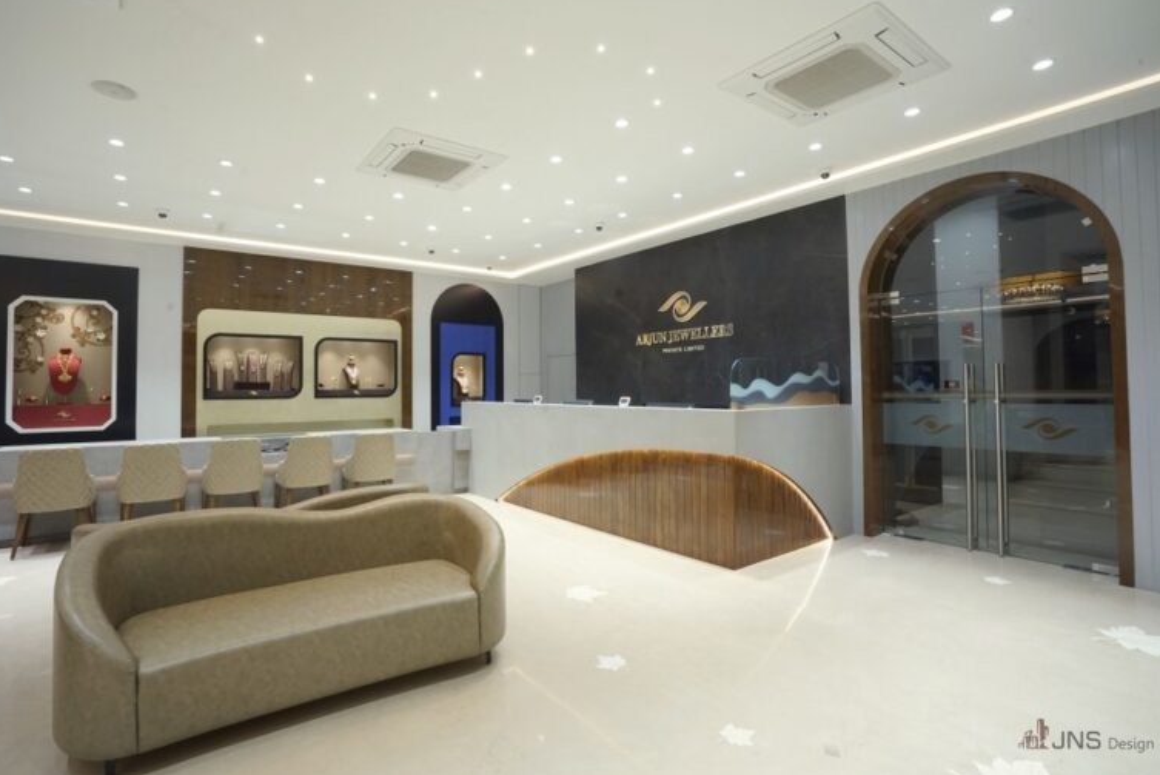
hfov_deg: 93.2
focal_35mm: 17
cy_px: 368
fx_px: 548
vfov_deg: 70.5
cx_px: 559
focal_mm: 16
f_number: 14
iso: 1250
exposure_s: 1/20
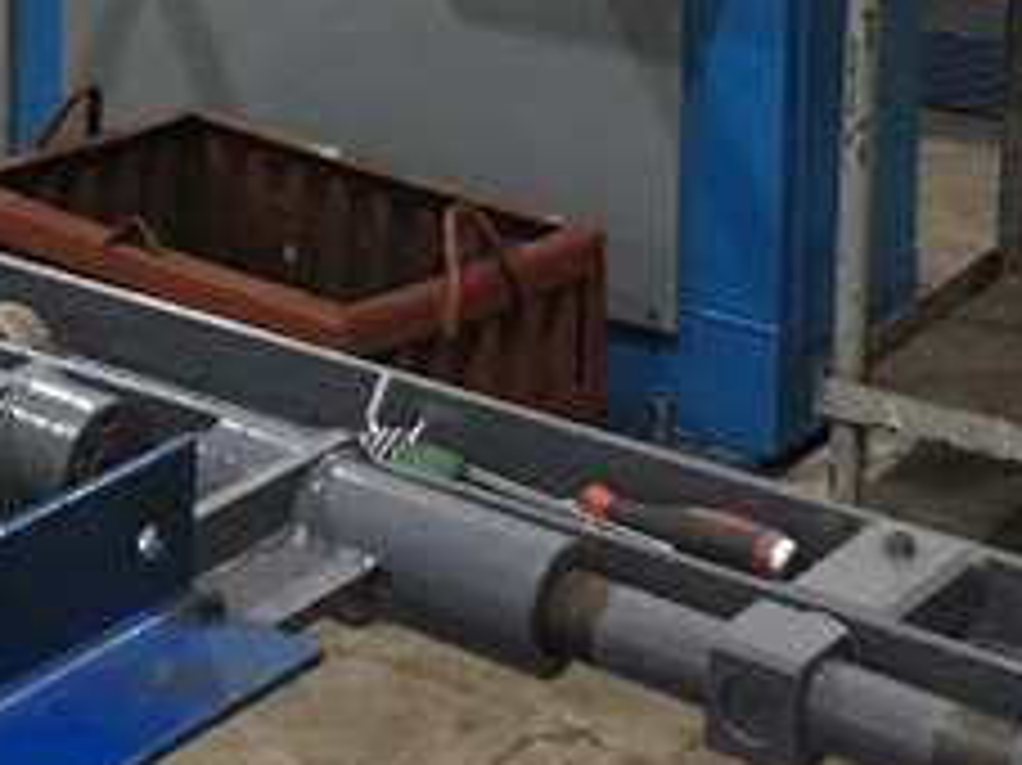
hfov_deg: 15.1
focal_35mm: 128
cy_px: -585
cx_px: -23
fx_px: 3777
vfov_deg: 10.9
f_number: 2.2
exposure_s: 1/33
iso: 160
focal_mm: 4.15
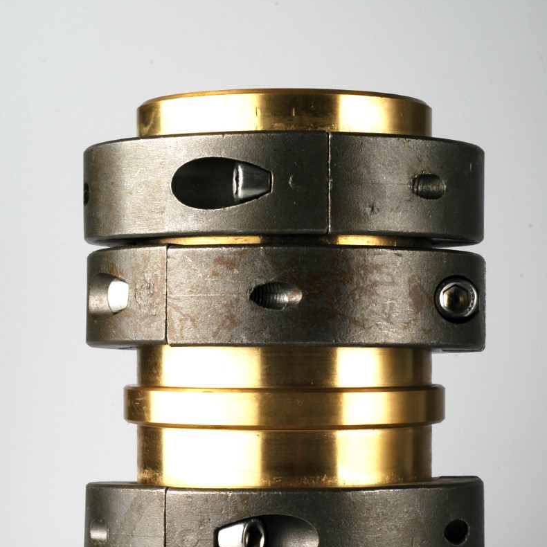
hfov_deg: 17.9
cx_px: 276
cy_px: 379
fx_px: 1734
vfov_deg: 17.9
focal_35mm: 97
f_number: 13
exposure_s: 1
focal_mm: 50
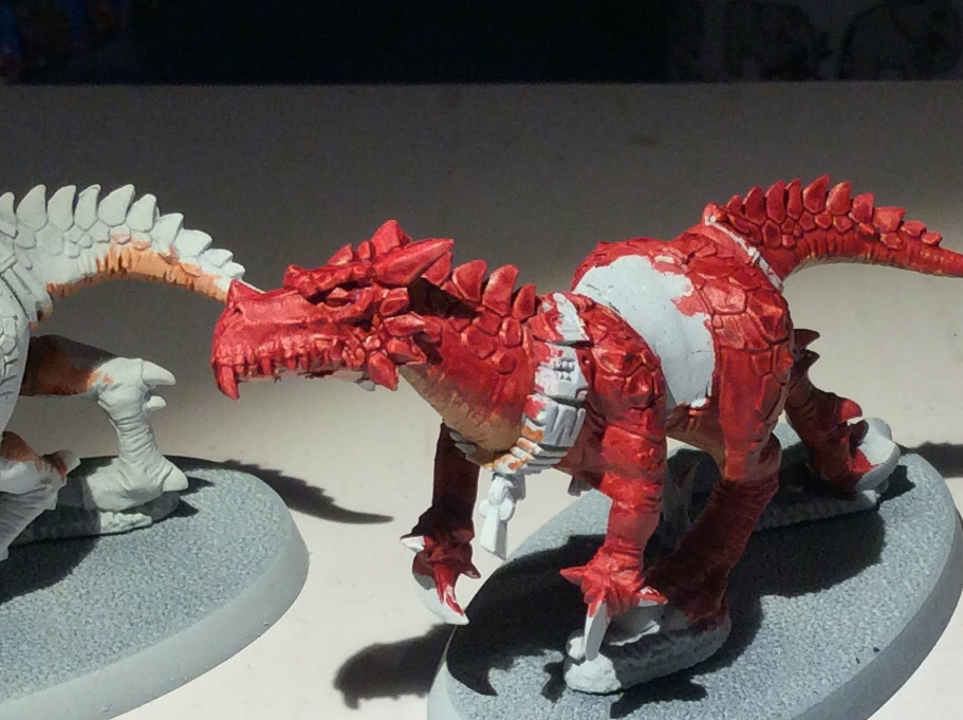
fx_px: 2529
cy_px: 565
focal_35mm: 91
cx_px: 575
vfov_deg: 16.1
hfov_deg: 21.5
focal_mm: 3.3
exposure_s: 1/100
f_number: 2.4
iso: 64
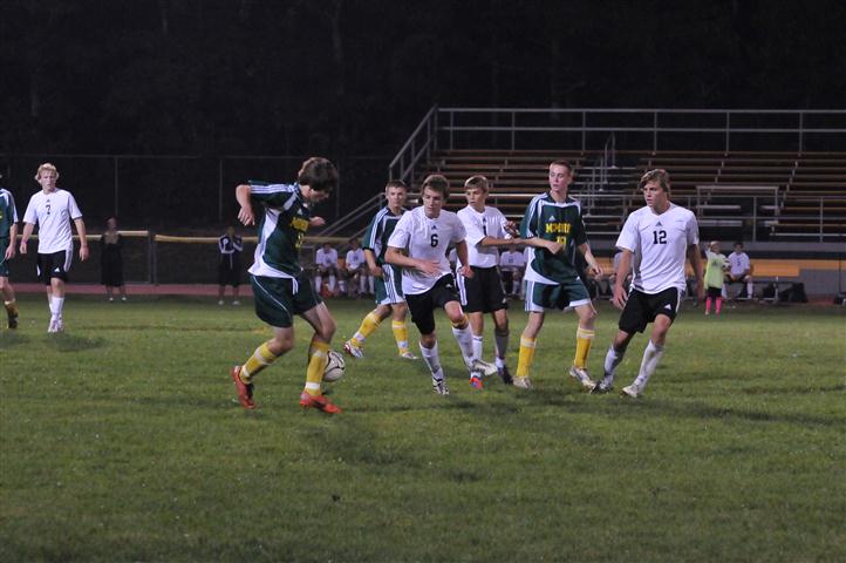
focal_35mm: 142
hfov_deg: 14.4
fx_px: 3346
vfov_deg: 9.6
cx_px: 423
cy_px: 282
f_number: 5.6
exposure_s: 1/180
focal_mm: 95
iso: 2500
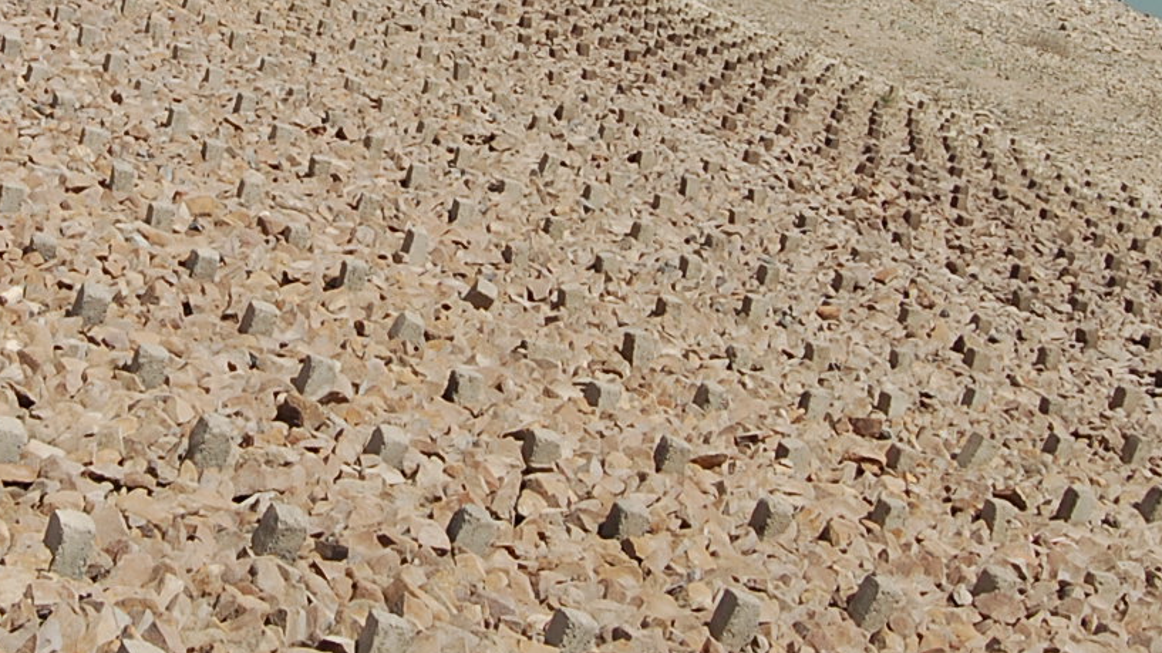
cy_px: 38
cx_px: 198
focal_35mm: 78
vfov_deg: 15.3
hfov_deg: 26.6
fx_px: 2403
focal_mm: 18
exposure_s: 1/400
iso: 200
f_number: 10
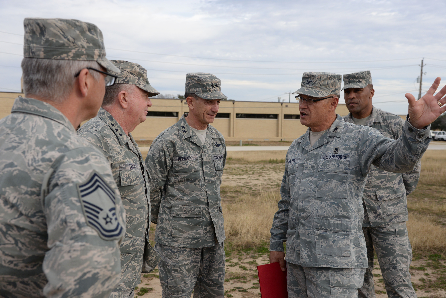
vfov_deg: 30.5
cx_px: 223
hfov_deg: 44.5
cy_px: 149
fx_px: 545
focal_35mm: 44
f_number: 6.3
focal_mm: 44
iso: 400
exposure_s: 1/1250
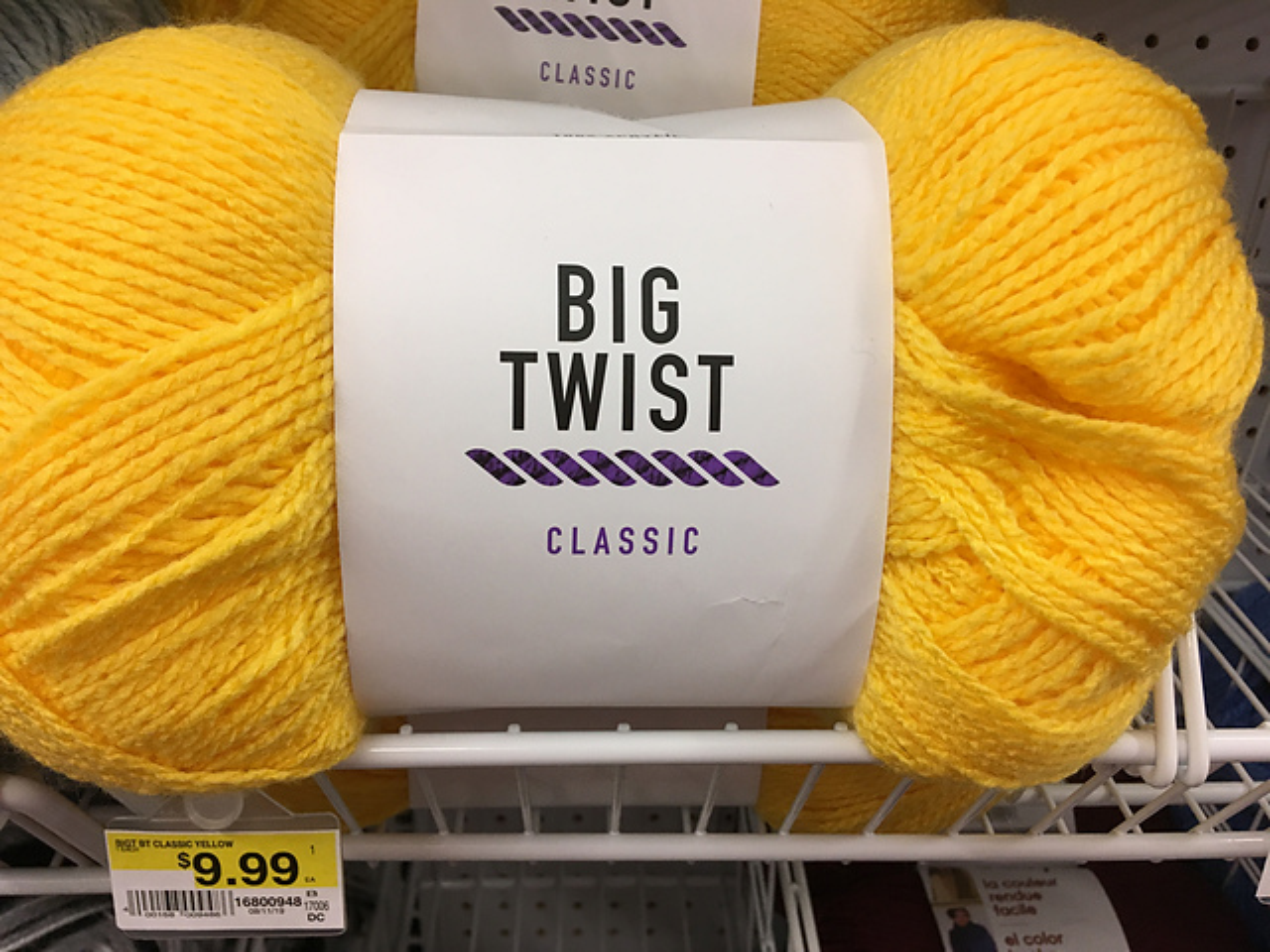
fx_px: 1064
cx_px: 635
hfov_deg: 61.7
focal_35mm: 29
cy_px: 476
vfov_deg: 48.2
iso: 40
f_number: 2.2
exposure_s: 1/30
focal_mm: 4.15
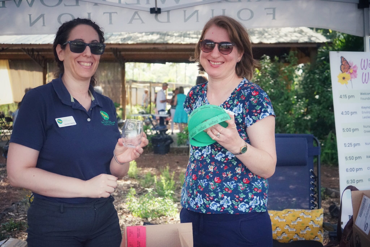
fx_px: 483
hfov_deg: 41.9
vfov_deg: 28.6
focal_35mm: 47
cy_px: 124
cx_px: 185
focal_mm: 47
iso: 6400
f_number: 5
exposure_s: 1/3200
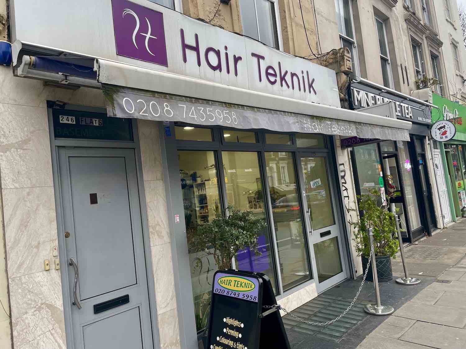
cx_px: 233
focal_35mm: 26
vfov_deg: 53.1
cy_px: 174
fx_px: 350
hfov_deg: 67.3
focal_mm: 4.2
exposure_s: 1/228
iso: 32
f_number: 1.6
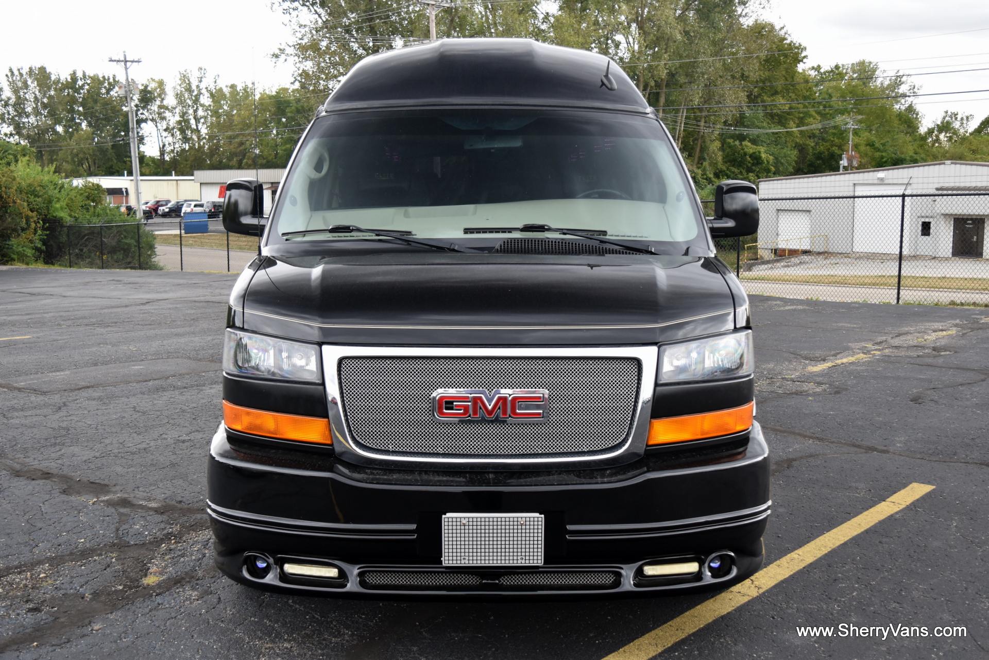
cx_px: 494
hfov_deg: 53.1
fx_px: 989
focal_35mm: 36
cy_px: 330
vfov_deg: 36.9
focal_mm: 24
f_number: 5
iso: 400
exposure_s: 1/100
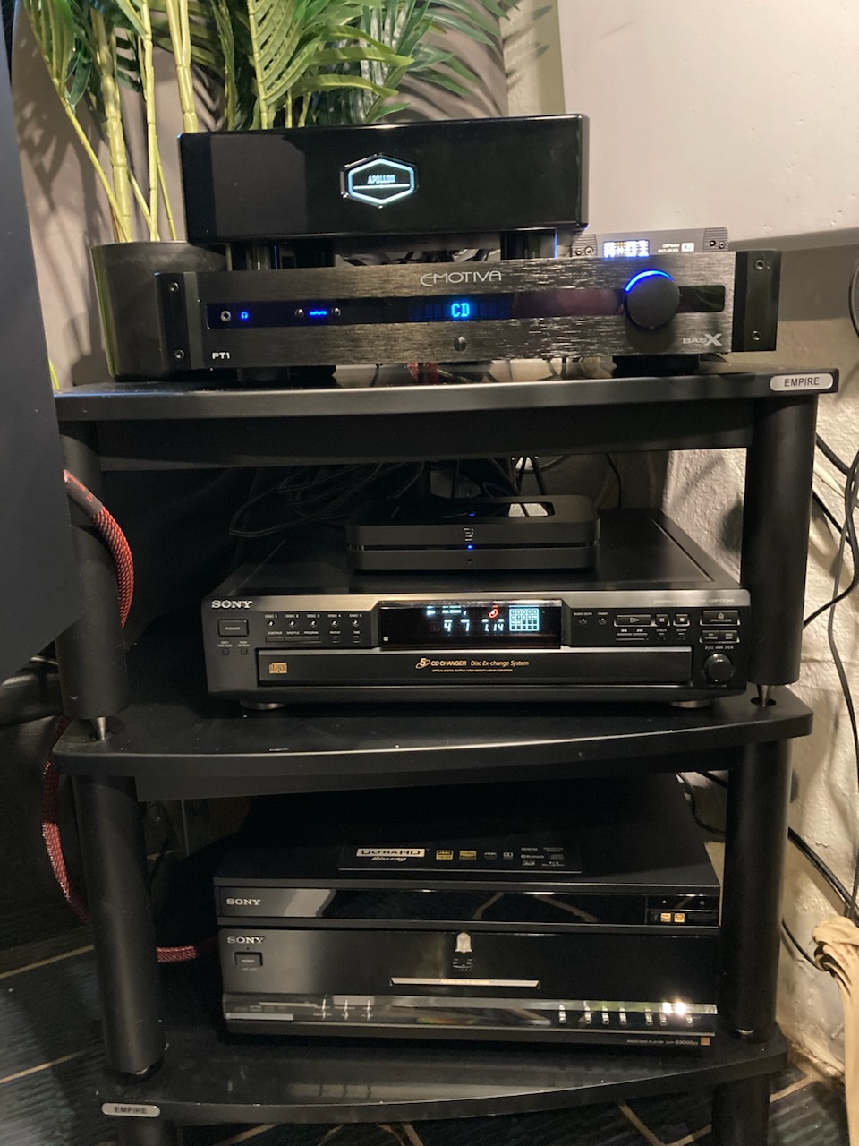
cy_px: 573
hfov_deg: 49.7
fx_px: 926
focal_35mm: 28
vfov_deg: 63.4
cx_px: 430
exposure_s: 1/17
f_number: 1.8
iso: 800
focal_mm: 3.99
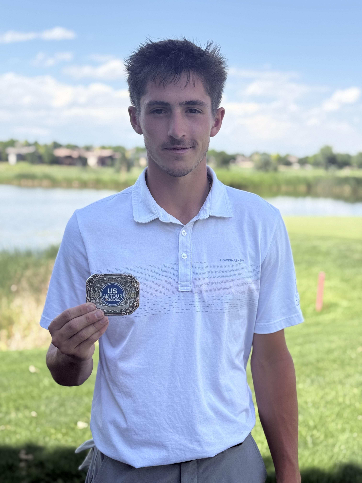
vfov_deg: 39.7
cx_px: 181
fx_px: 669
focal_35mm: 48
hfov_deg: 30.3
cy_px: 242
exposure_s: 1/2577
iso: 64
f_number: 1.78
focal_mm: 6.76
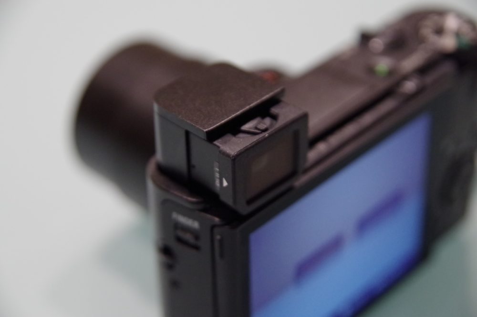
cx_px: 238
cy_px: 158
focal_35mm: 105
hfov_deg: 19.5
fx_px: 1389
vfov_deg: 13.0
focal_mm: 70
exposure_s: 1/125
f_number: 4.5
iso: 3200
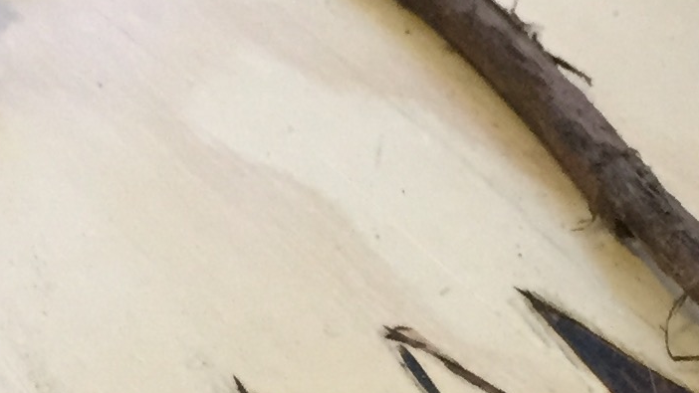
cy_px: 555
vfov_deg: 8.1
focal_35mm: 147
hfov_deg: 14.6
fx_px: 2725
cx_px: 507
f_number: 2.2
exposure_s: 1/17
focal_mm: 4.15
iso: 250
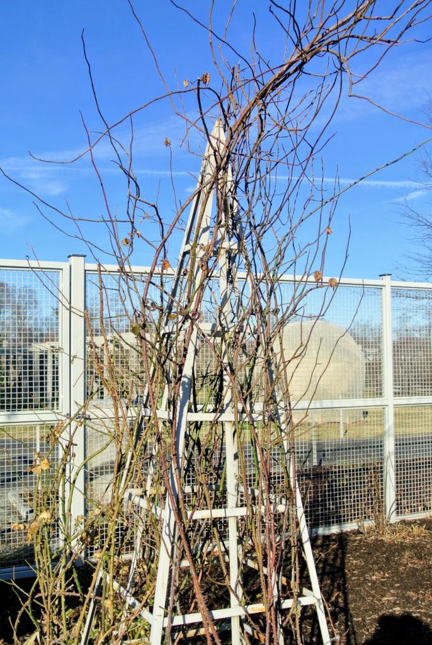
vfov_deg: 51.8
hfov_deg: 36.1
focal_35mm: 37
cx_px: 216
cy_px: 322
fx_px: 664
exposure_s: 1/640
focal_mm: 14
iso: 100
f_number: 4.5
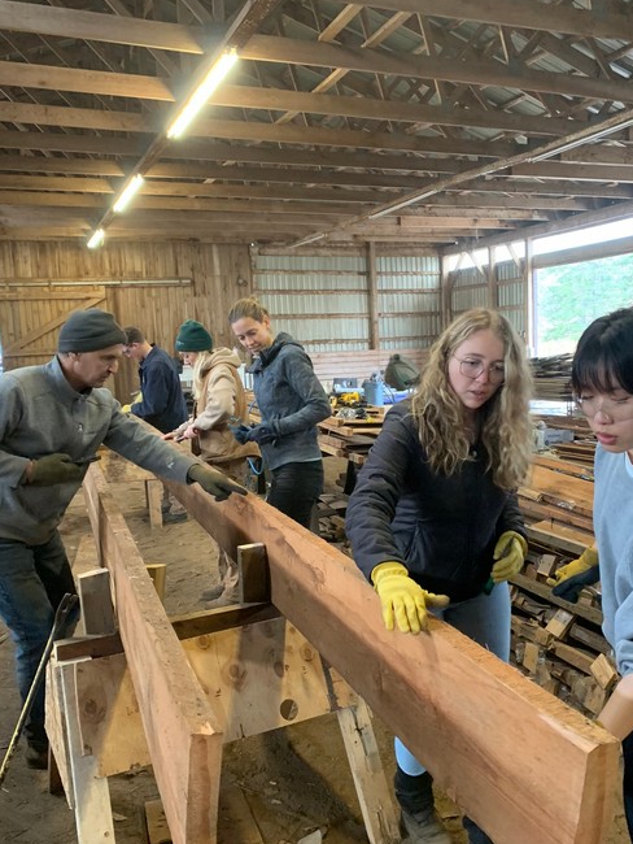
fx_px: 780
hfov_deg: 44.0
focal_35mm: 32
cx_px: 368
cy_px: 444
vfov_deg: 56.8
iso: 400
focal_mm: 4.25
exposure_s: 1/41
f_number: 1.8
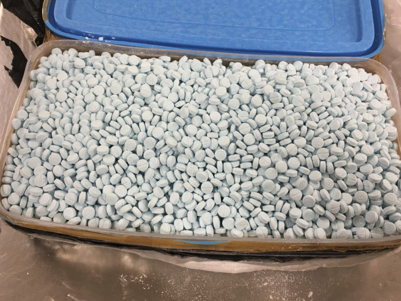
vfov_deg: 40.7
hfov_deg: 52.6
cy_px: 141
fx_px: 405
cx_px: 188
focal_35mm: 35
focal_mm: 4.15
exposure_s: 1/30
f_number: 2.2
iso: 80
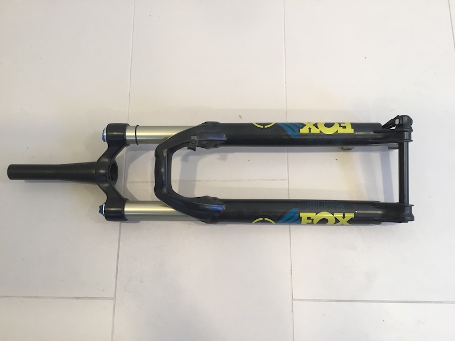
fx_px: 407
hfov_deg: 58.4
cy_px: 170
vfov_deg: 45.4
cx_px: 228
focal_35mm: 31
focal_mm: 3.3
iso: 64
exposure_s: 1/30
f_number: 2.4
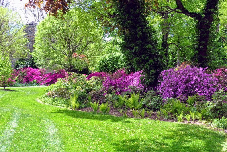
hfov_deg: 32.8
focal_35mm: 61
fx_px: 385
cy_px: 76
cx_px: 114
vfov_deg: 22.3
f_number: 5
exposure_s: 1/200
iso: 100
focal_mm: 22.7
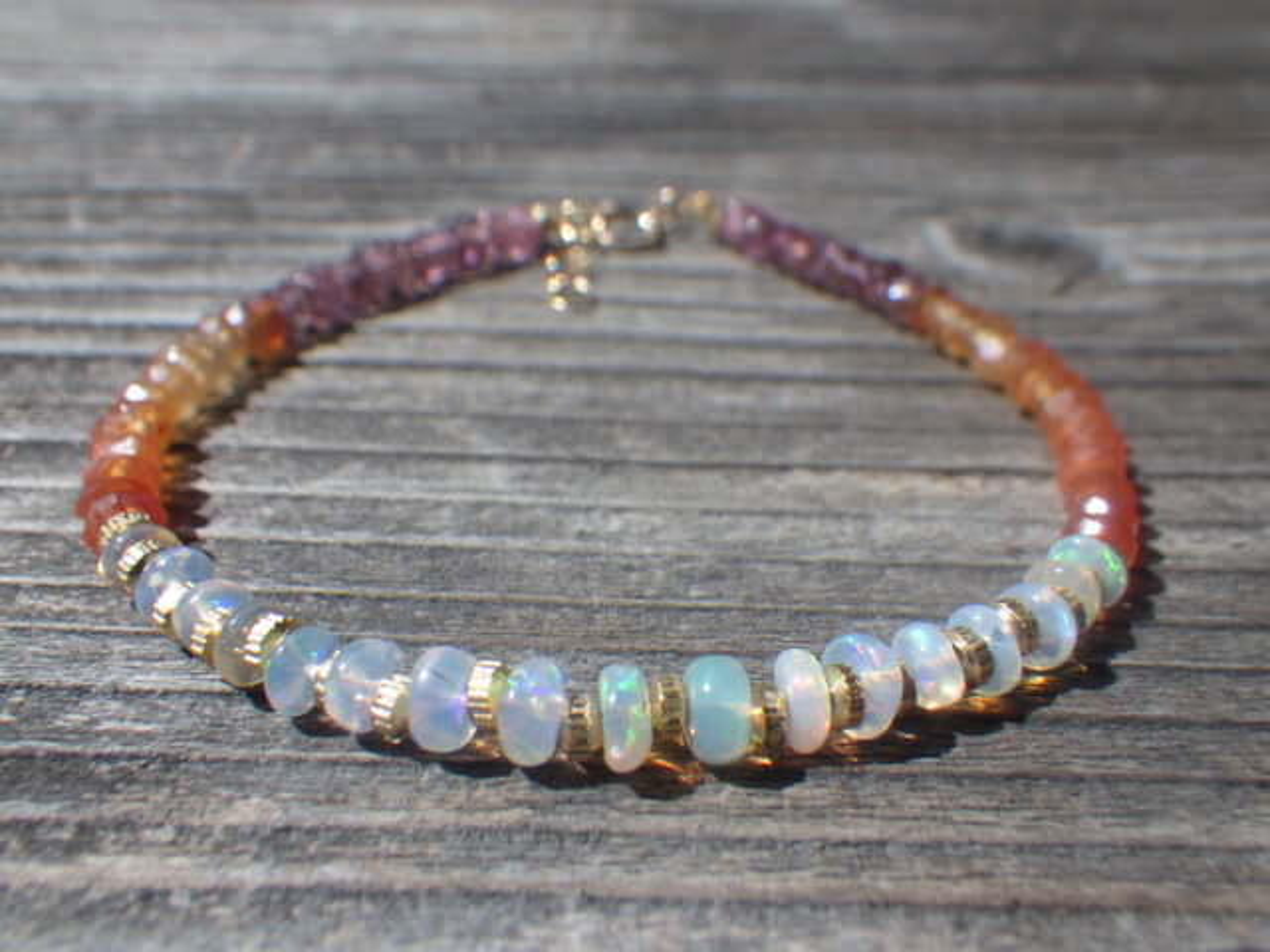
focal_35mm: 34
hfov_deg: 54.0
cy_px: 476
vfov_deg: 41.8
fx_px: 1247
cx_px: 635
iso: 125
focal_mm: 6.1
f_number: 4.6
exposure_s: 1/1250
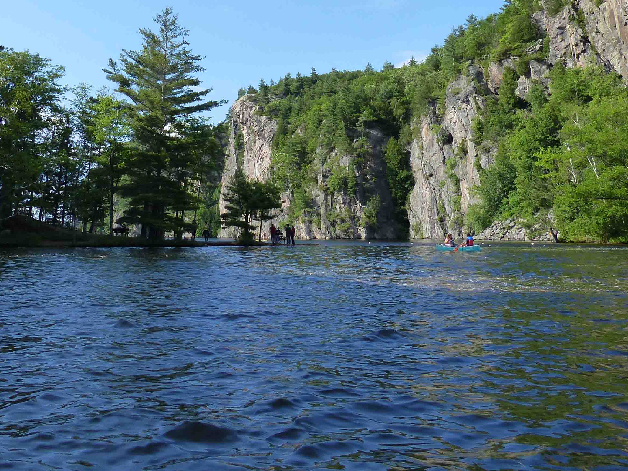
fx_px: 780
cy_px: 83
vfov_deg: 32.5
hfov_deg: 43.9
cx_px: 310
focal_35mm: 43
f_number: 4
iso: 160
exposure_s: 1/640
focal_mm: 4.5
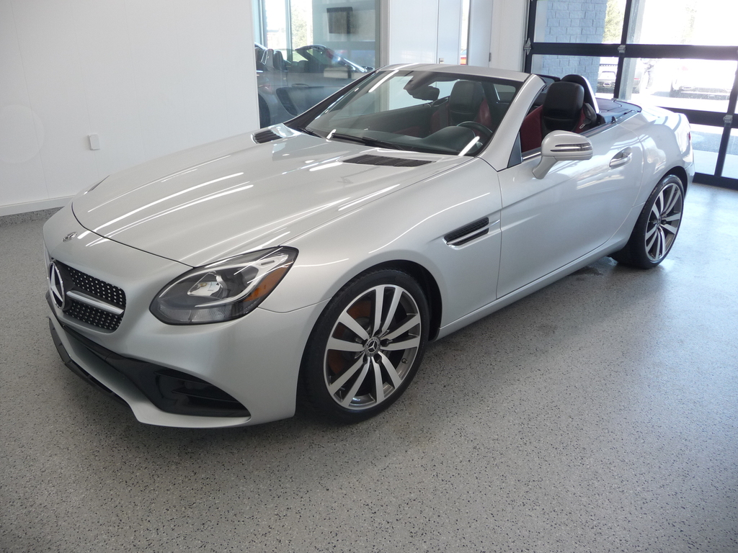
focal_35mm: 28
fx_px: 597
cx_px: 369
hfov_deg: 63.4
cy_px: 276
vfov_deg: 49.7
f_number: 3.3
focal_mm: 4.7
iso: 100
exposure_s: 1/50
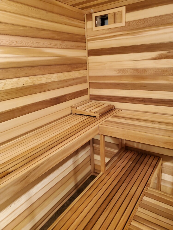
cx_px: 86
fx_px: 173
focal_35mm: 26
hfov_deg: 53.1
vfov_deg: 67.3
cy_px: 115
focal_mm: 4.3
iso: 400
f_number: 1.5
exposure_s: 1/39
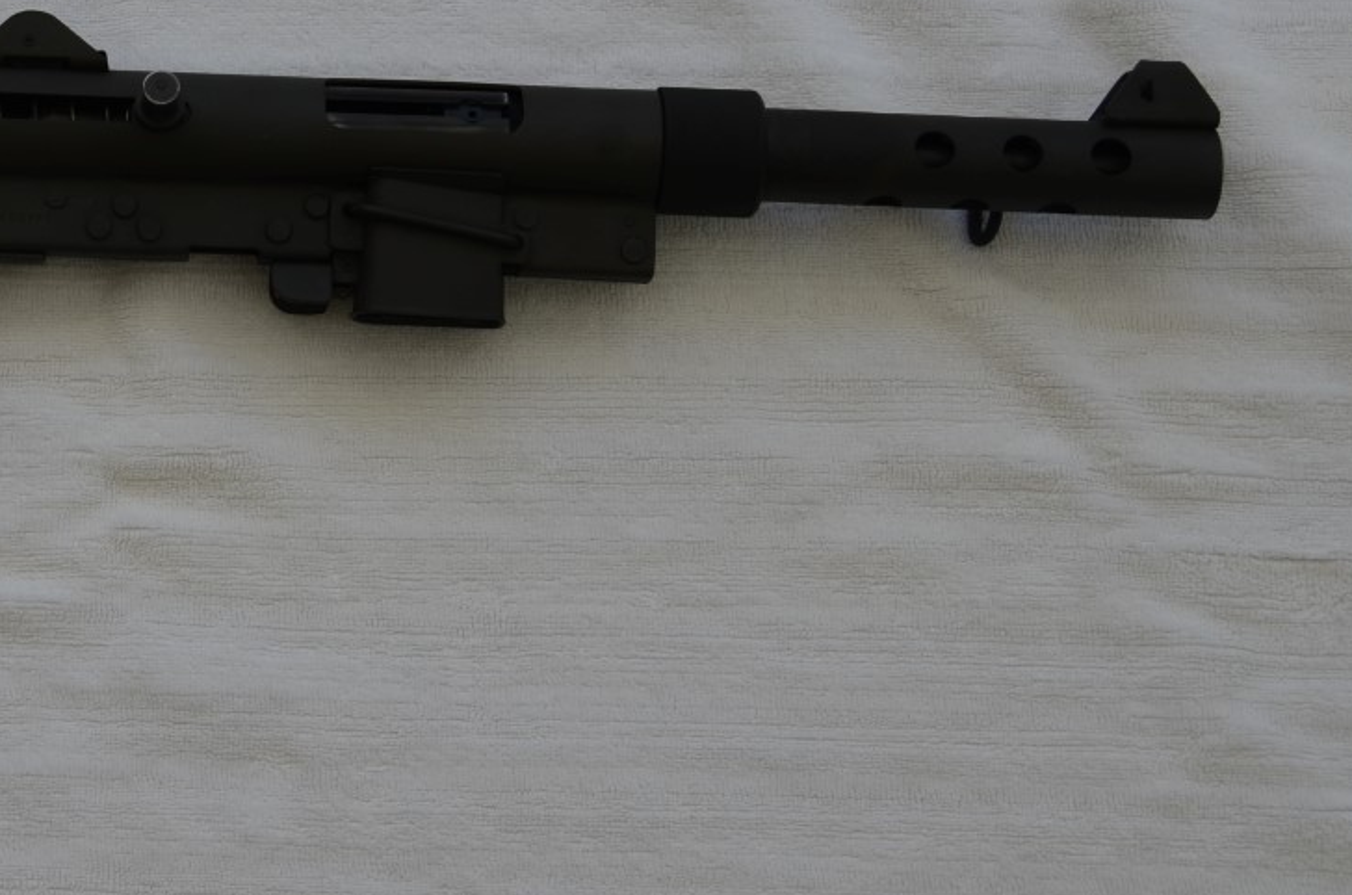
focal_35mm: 104
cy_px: 128
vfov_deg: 13.0
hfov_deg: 19.0
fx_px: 3902
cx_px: -49
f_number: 5.6
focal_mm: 31
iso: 100
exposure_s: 1/125
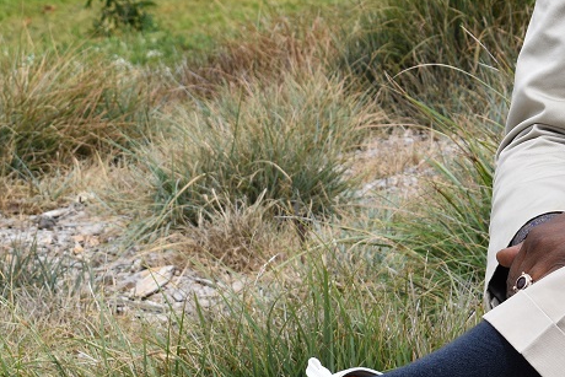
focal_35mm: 215
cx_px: 653
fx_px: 3380
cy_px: -65
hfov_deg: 9.4
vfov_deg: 6.3
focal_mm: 55
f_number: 10
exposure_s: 1/400
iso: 200
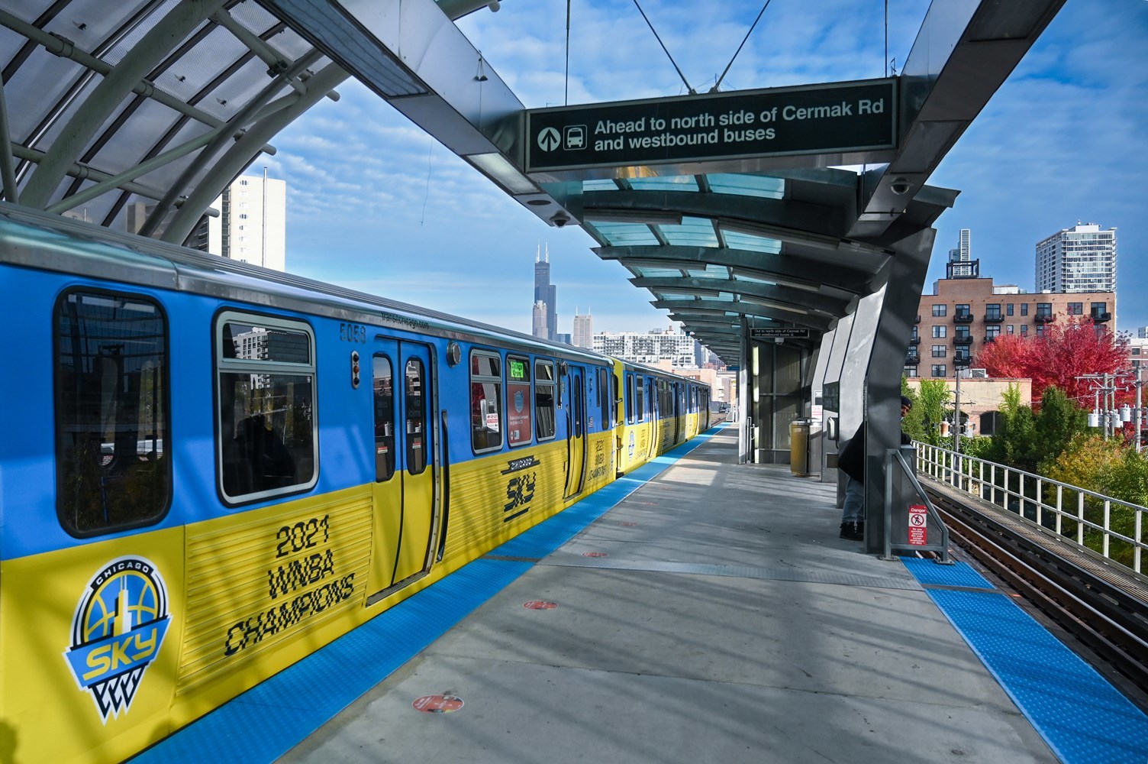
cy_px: 382
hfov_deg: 73.8
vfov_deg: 53.0
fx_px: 765
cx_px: 574
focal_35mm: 24
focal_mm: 24
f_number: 4
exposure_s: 1/8000
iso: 1600
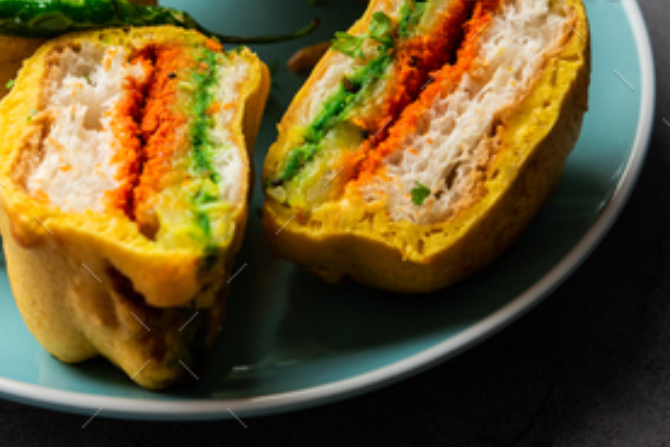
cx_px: 152
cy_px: 97
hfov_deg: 15.9
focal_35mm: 128
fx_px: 2383
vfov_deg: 10.7
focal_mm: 60
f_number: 5.6
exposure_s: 1/125
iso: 100
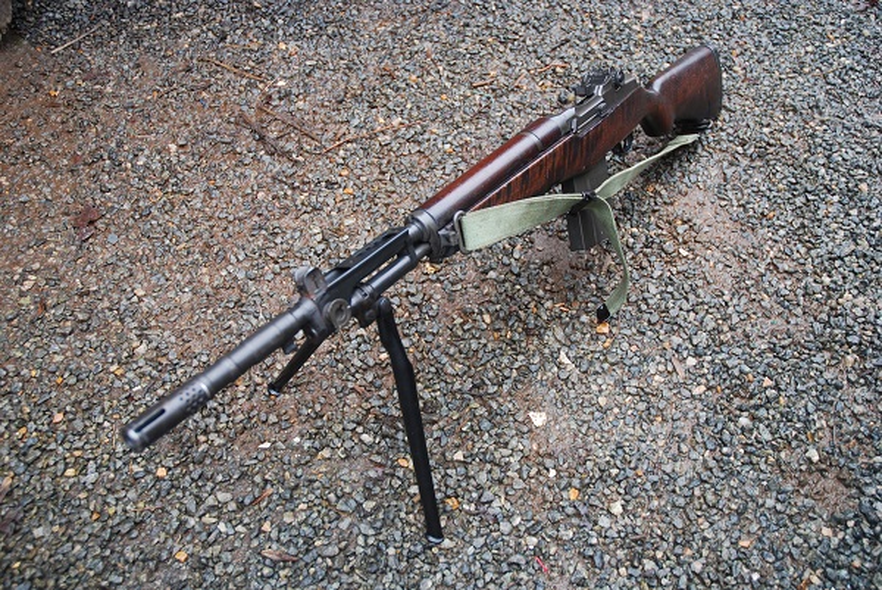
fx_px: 809
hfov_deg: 57.2
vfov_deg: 40.0
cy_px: 295
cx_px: 441
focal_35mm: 33
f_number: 3.8
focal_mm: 22
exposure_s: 1/50
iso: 200
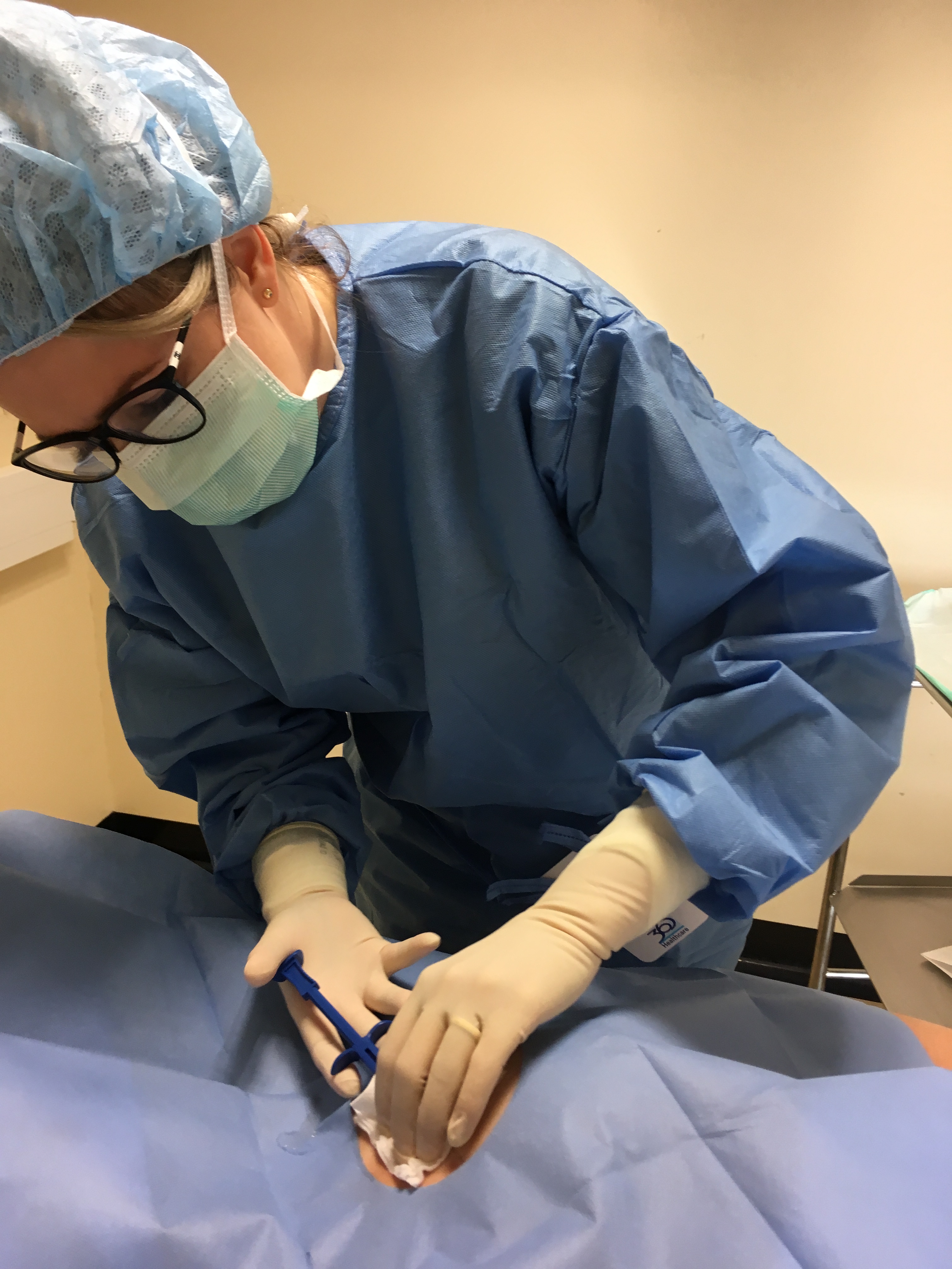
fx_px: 1063
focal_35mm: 29
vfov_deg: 61.7
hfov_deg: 48.2
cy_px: 634
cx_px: 476
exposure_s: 1/33
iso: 40
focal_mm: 4.15
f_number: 2.2
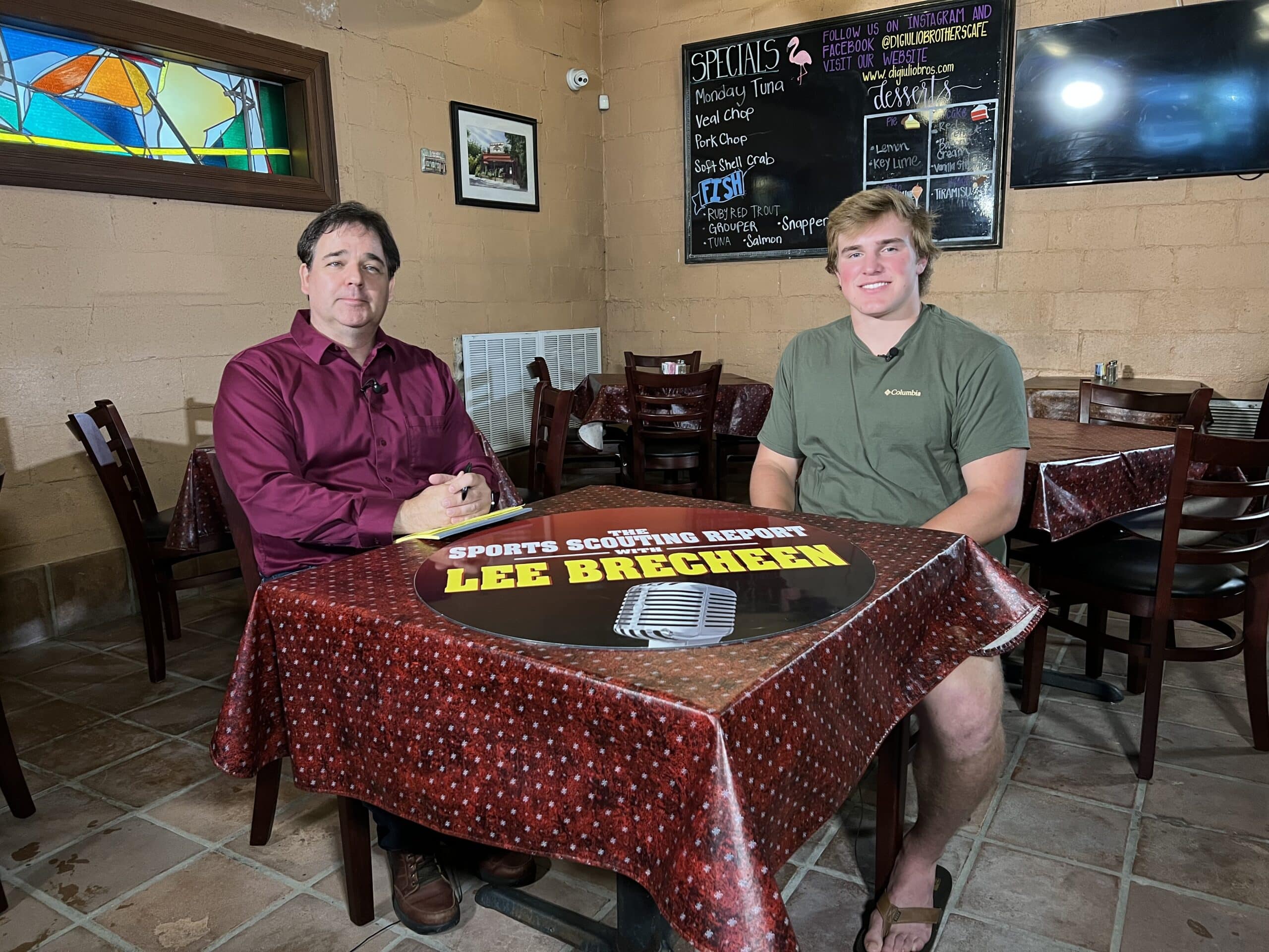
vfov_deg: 53.1
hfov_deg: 67.3
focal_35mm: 26
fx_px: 953
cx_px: 634
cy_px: 476
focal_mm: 5.7
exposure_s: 1/60
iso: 200
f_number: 1.5
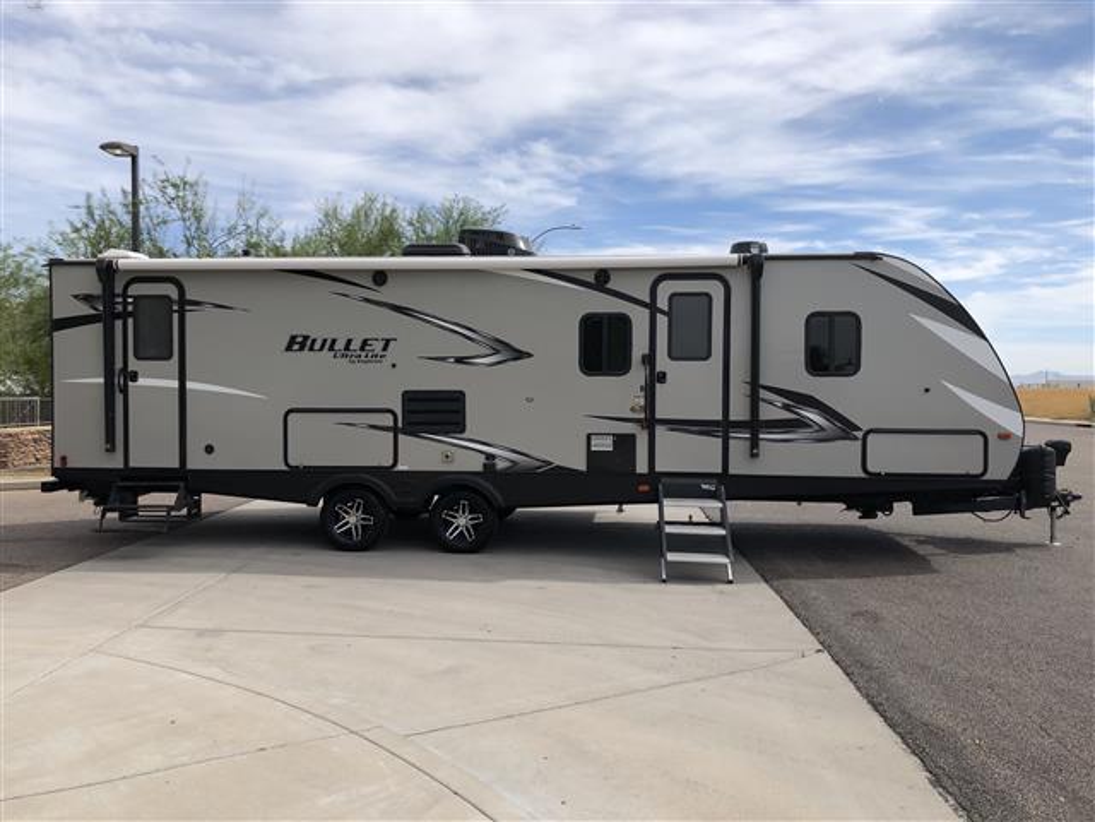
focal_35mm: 28
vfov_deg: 49.7
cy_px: 411
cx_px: 548
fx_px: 886
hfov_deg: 63.4
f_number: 1.8
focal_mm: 3.99
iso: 20
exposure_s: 1/2315
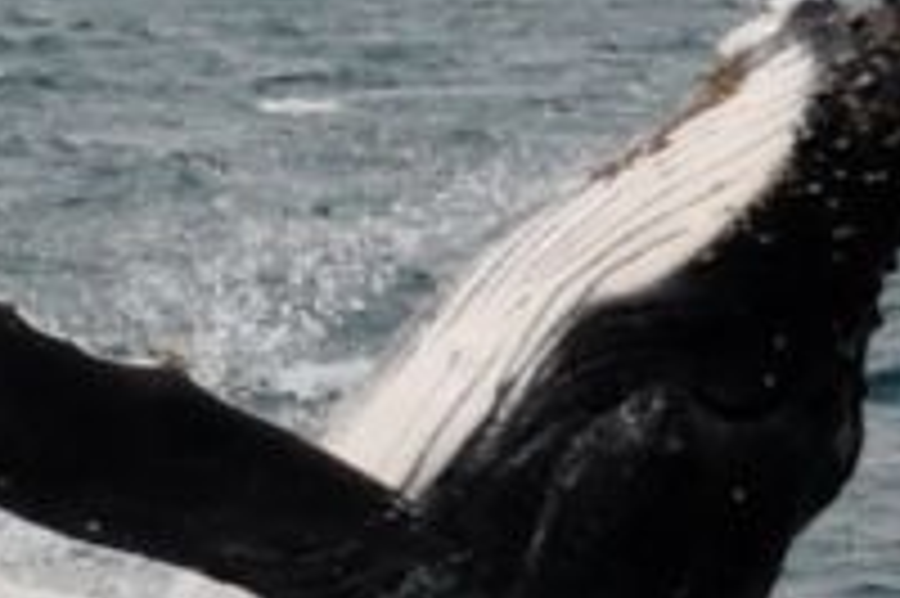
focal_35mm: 1920
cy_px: 434
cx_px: 184
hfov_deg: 1.1
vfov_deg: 0.7
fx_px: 47959
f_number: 8
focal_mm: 320
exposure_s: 1/2000
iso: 360
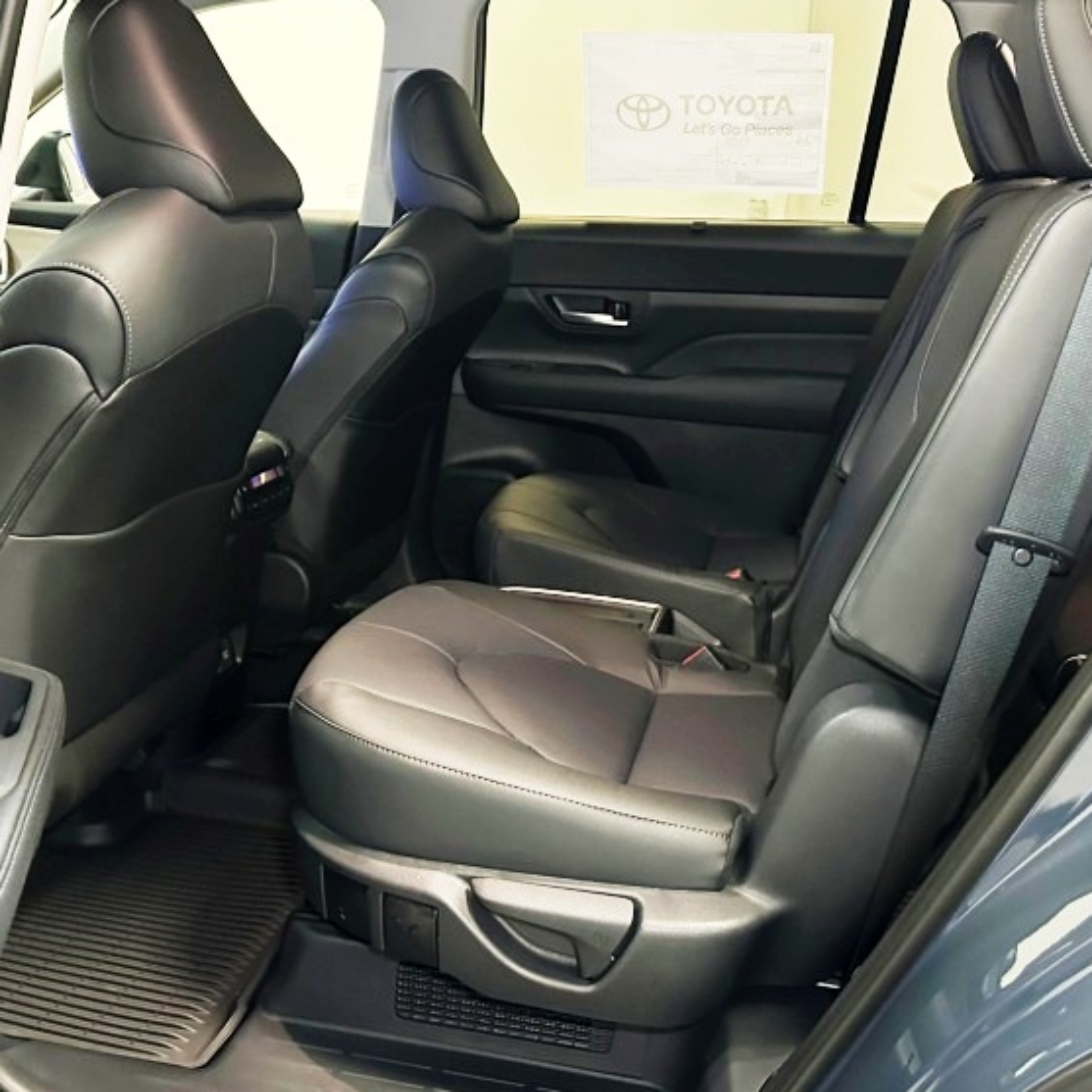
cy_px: 467
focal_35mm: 39
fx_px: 1392
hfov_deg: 42.8
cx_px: 531
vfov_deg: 42.7
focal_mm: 6.86
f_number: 1.78
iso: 800
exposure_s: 1/30
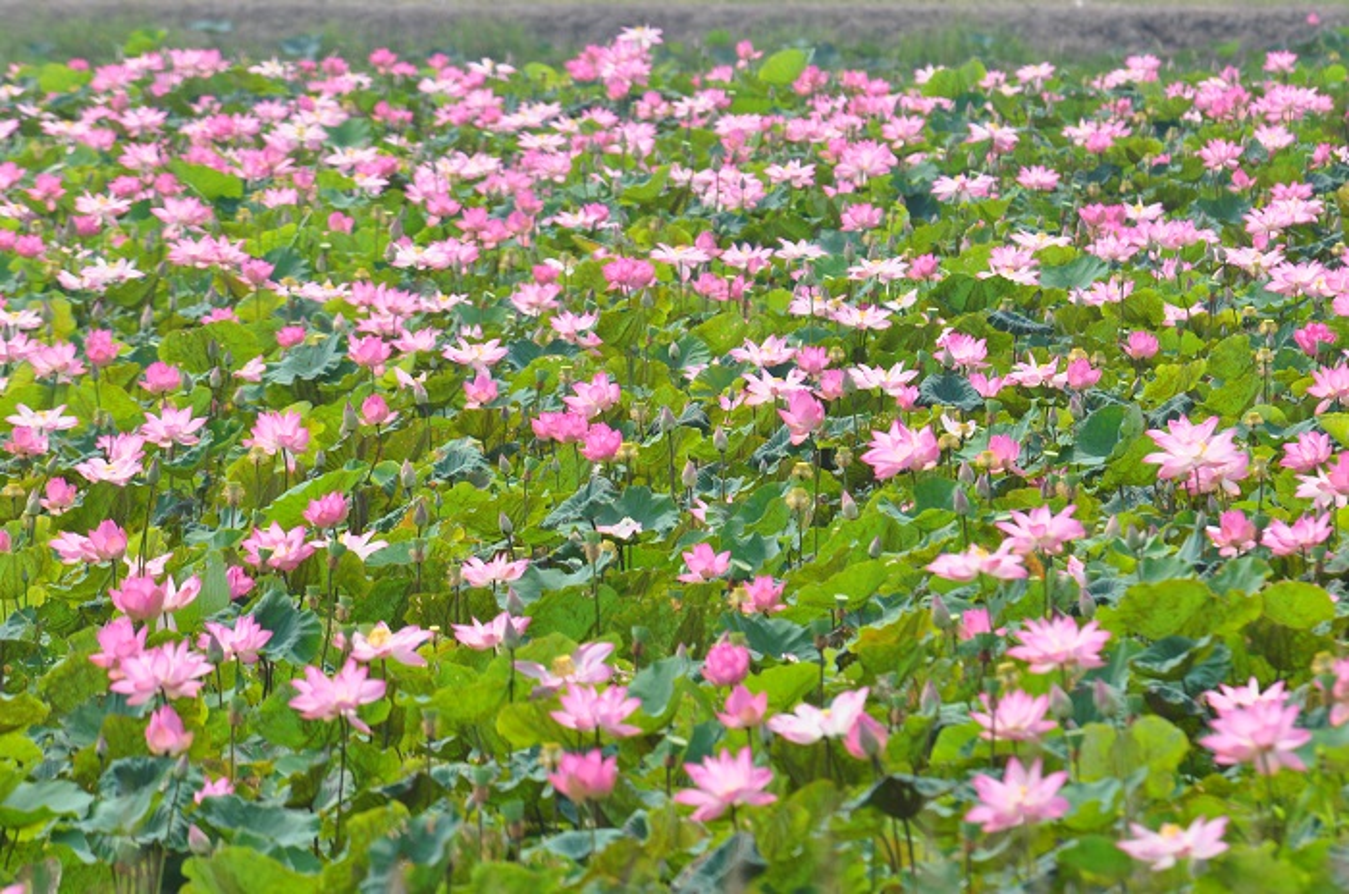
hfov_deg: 4.1
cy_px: 447
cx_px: 674
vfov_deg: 2.7
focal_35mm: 510
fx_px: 19076
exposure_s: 1/320
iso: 250
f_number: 10
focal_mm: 340
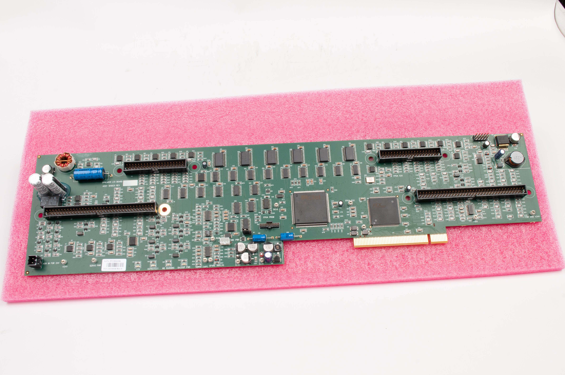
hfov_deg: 53.2
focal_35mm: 36
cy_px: 188
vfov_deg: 36.8
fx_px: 564
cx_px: 282
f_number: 14
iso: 200
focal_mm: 24
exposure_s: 1/80
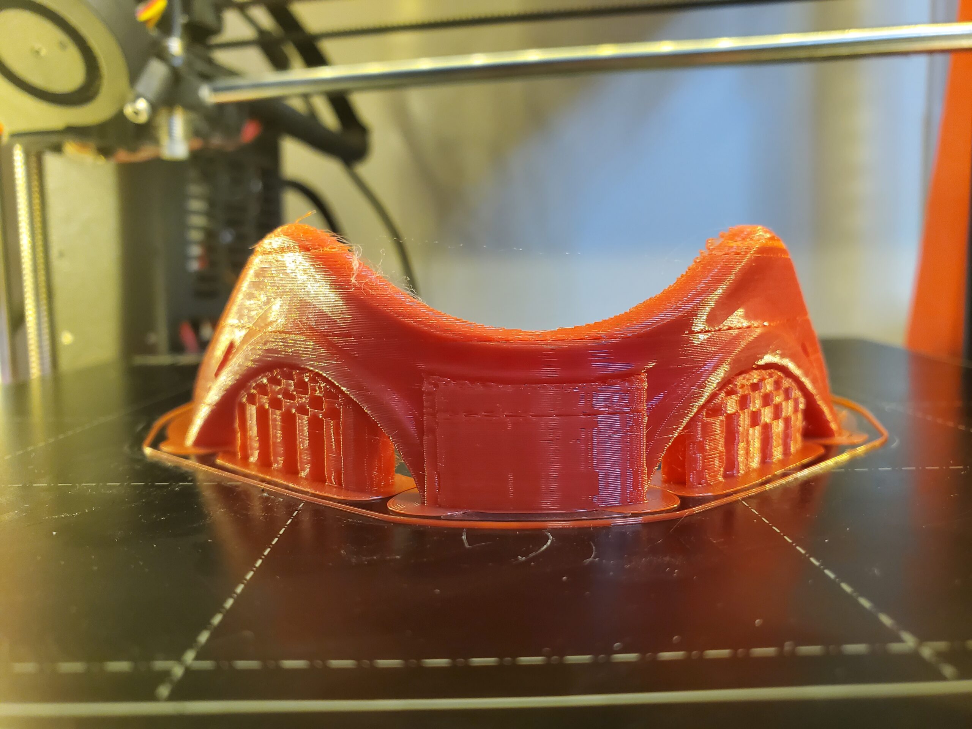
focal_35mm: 26
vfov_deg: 53.1
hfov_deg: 67.3
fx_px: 730
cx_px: 486
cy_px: 364
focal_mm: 4.3
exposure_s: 1/50
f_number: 2.4
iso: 200
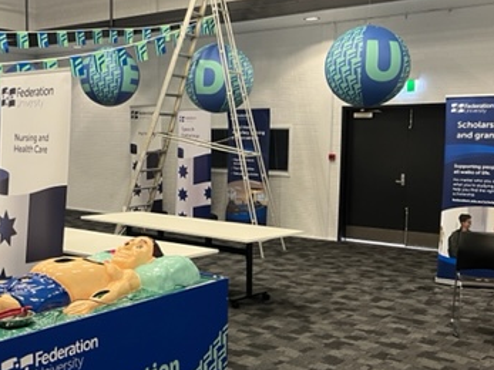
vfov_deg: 30.2
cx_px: 140
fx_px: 685
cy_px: 201
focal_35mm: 48
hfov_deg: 38.9
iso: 125
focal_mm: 5.1
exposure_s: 1/50
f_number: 1.6
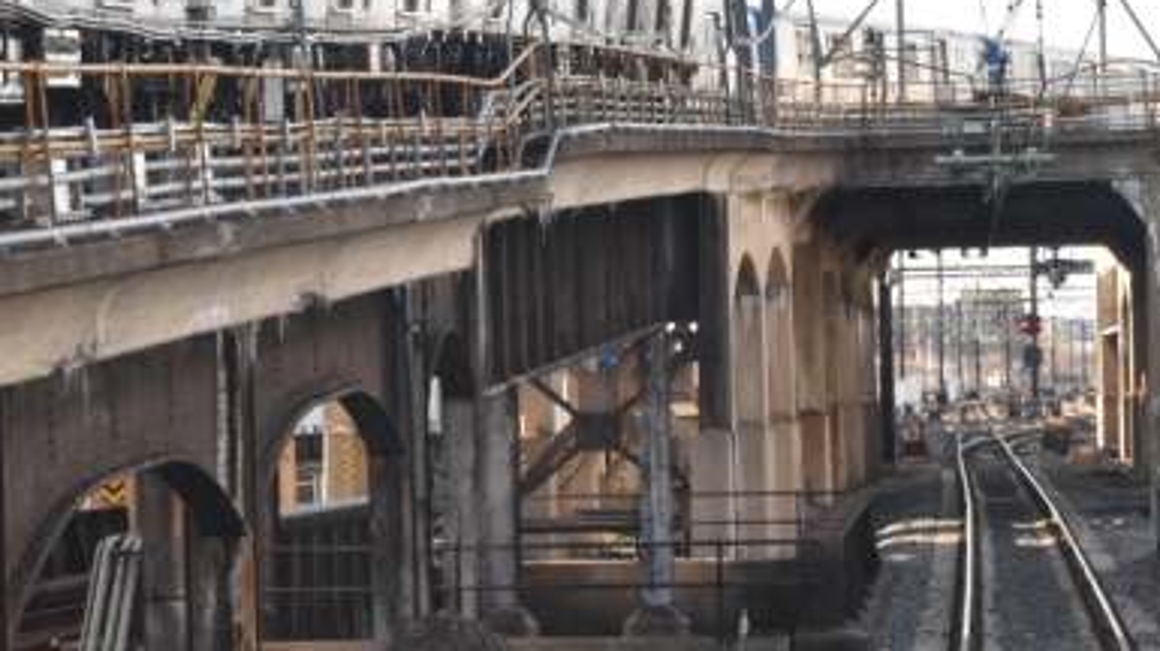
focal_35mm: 184
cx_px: 313
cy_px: 288
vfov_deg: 6.6
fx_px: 5656
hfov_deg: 11.7
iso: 800
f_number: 7.1
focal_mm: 44
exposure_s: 1/200
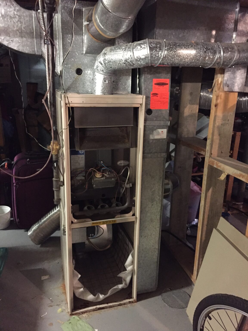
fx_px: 277
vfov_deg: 61.7
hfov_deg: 48.2
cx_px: 124
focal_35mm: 29
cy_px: 166
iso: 400
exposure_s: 1/15
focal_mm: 4.15
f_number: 2.2
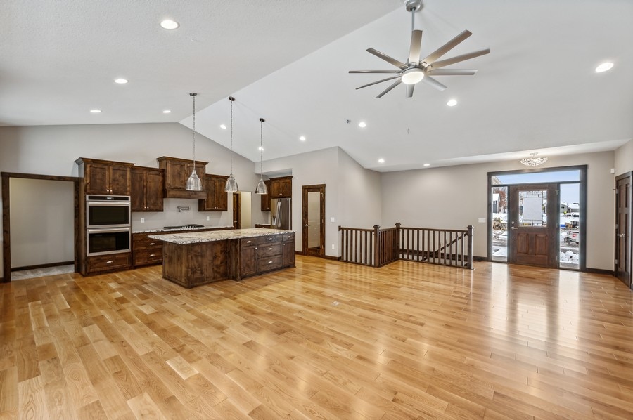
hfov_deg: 104.3
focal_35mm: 14
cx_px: 316
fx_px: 246
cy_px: 210
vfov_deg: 81.1
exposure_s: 1/60
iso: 200
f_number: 8
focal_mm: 14
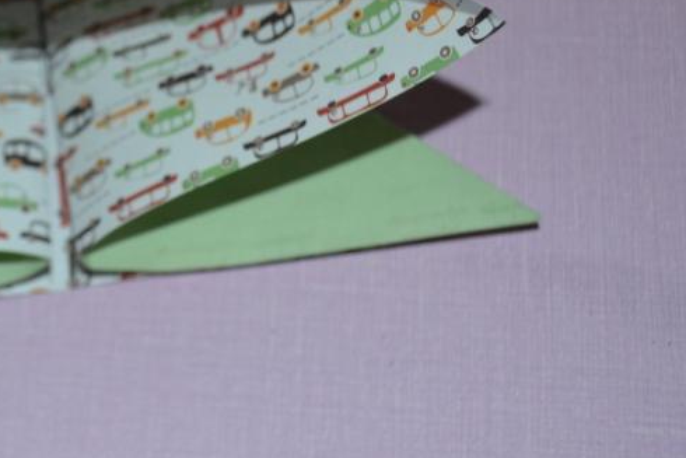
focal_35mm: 94
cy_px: 55
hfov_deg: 21.0
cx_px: 14
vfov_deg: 14.4
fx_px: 1792
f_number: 4.5
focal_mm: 30
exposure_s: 1/60
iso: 180
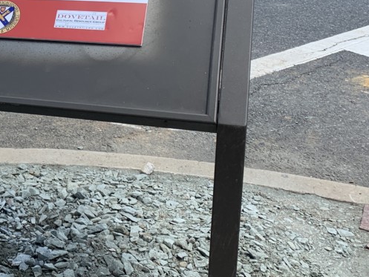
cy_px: 42
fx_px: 714
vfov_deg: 21.6
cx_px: -42
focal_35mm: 67
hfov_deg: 26.6
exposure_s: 1/1124
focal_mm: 4.25
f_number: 1.8
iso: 25
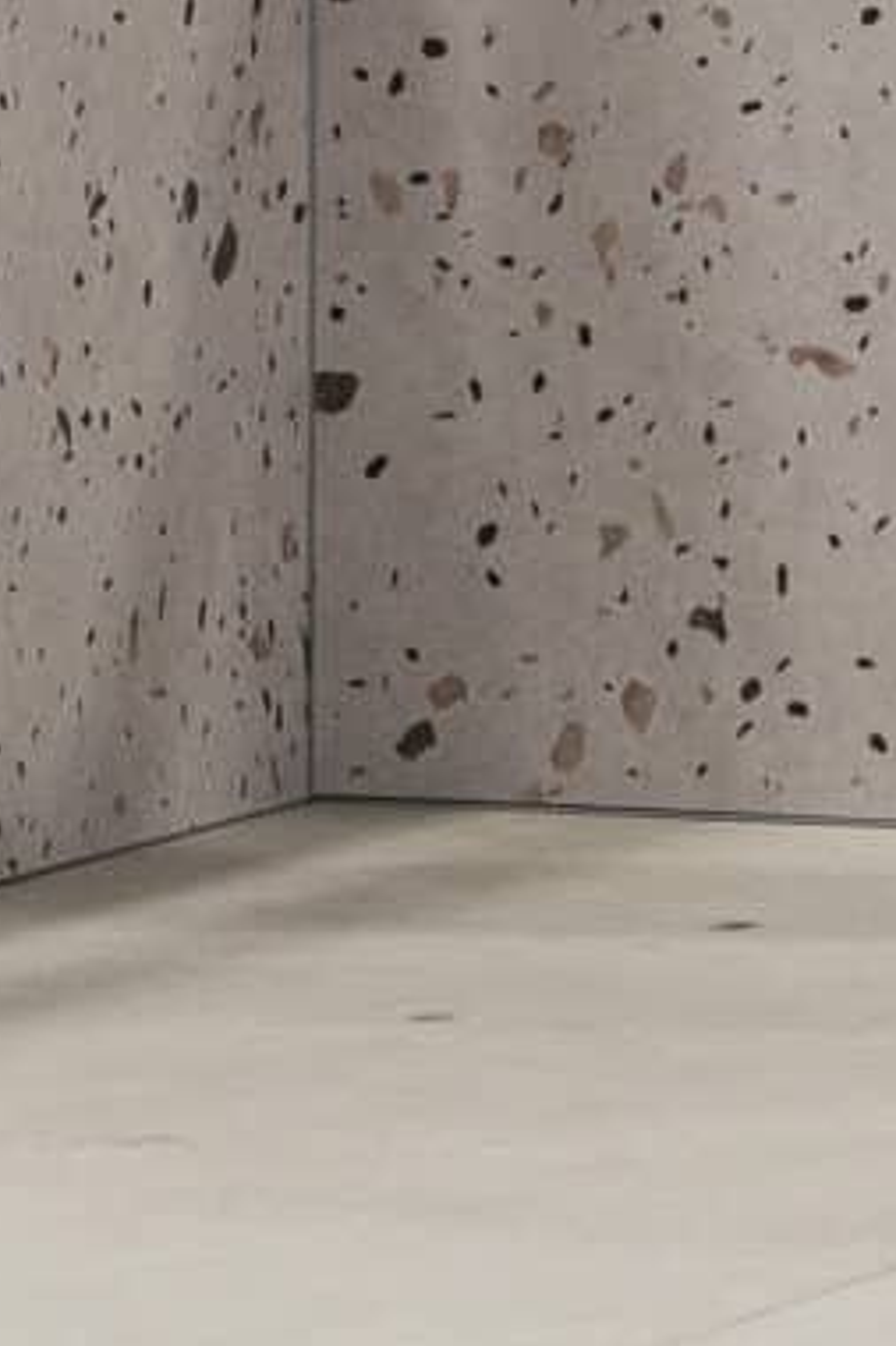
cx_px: 2003
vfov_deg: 4.3
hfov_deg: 2.9
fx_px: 17636
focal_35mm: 472
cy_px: -1137
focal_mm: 70
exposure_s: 1/250
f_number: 2.8
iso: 800
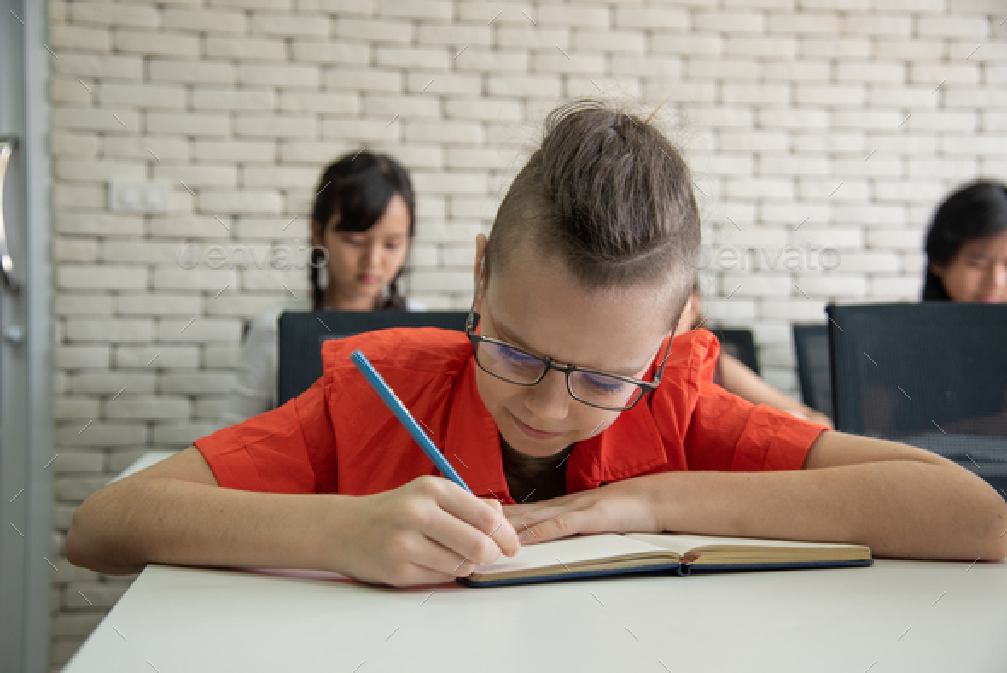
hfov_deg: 42.7
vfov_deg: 29.3
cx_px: 504
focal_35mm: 46
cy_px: 336
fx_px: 1287
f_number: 4.5
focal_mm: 46
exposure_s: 1/80
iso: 400
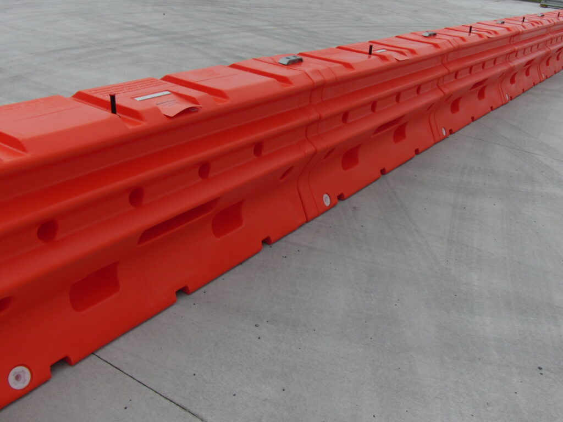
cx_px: 282
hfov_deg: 51.4
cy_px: 211
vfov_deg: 39.7
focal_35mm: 36
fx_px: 586
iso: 100
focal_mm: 7.3
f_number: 7.6
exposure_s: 1/400
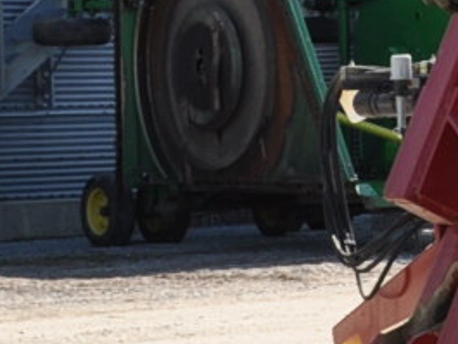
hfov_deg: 7.9
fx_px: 3084
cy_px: 88
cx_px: 1056
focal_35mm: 233
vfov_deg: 6.4
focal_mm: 20
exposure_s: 1/320
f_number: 9
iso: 200
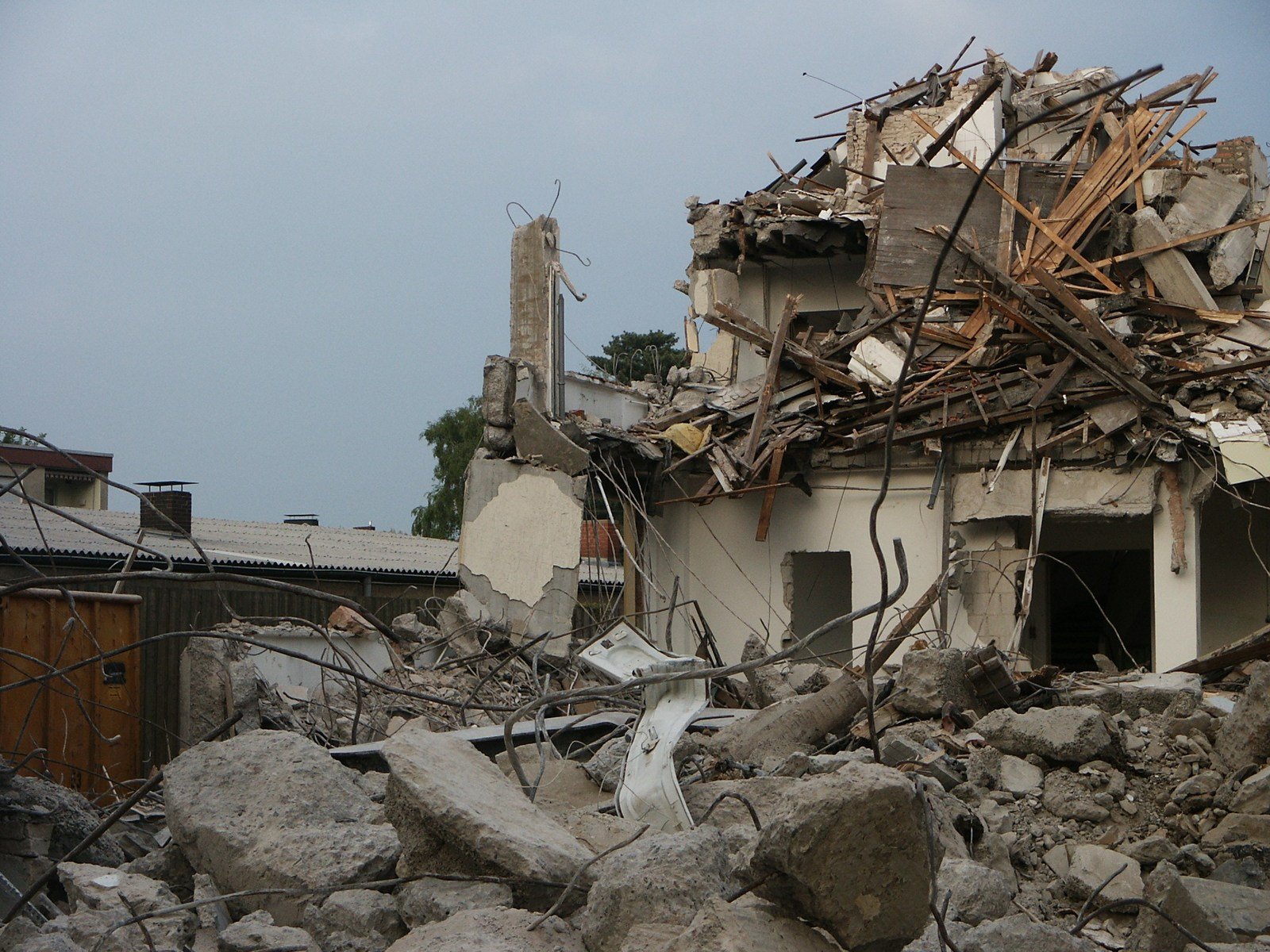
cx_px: 635
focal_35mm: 78
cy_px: 476
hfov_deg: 25.0
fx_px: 2862
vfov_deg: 18.9
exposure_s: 1/250
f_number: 3.6
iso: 64
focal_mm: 15.63
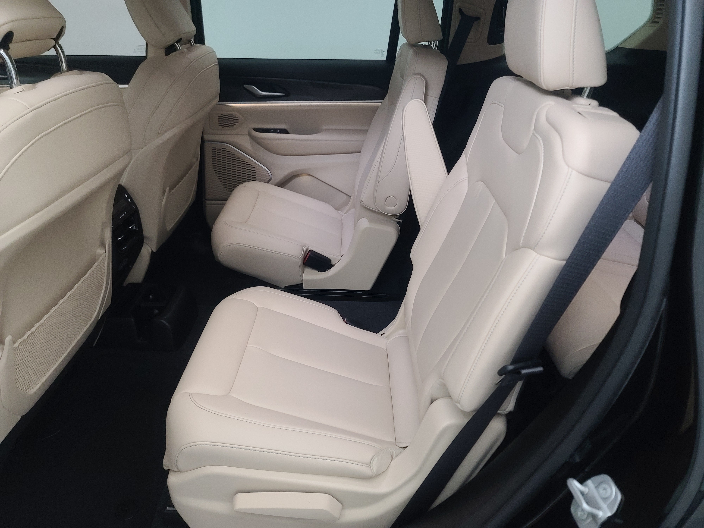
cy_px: 264
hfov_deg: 69.4
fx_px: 508
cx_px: 352
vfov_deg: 54.9
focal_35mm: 25
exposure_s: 1/40
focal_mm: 7
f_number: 1.8
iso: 500
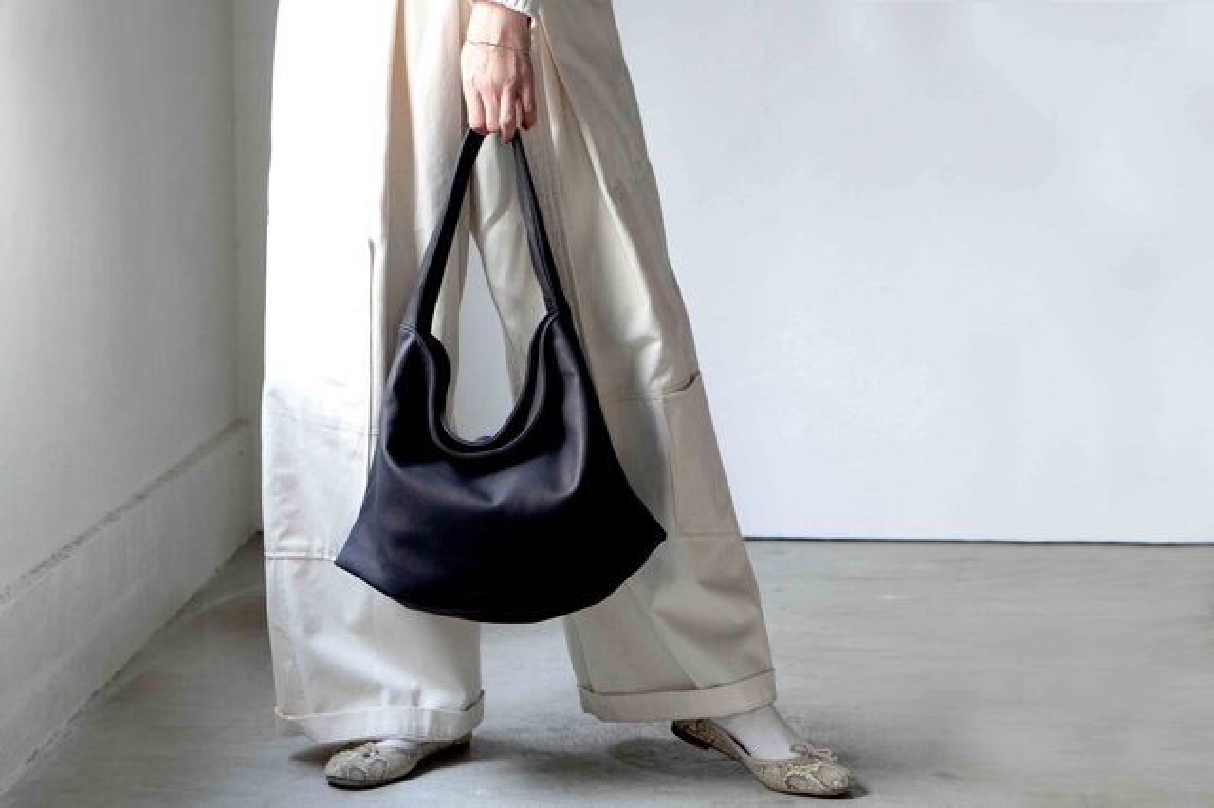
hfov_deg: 27.0
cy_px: 404
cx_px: 607
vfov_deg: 18.2
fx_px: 2528
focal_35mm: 75
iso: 1250
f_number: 4
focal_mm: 50
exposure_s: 1/160
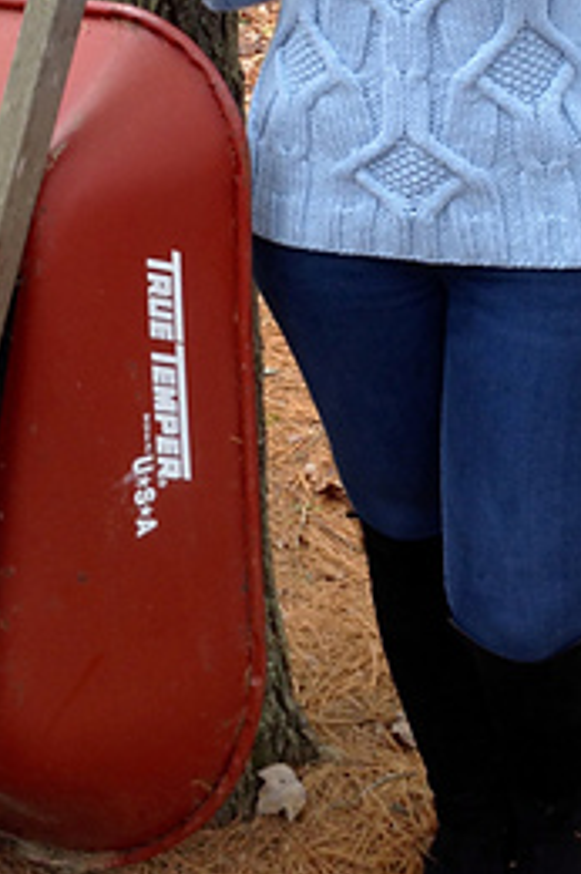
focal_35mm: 66
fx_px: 1600
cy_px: 47
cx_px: 408
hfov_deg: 20.5
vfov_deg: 29.0
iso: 32
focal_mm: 3.3
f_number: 2.4
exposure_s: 1/30
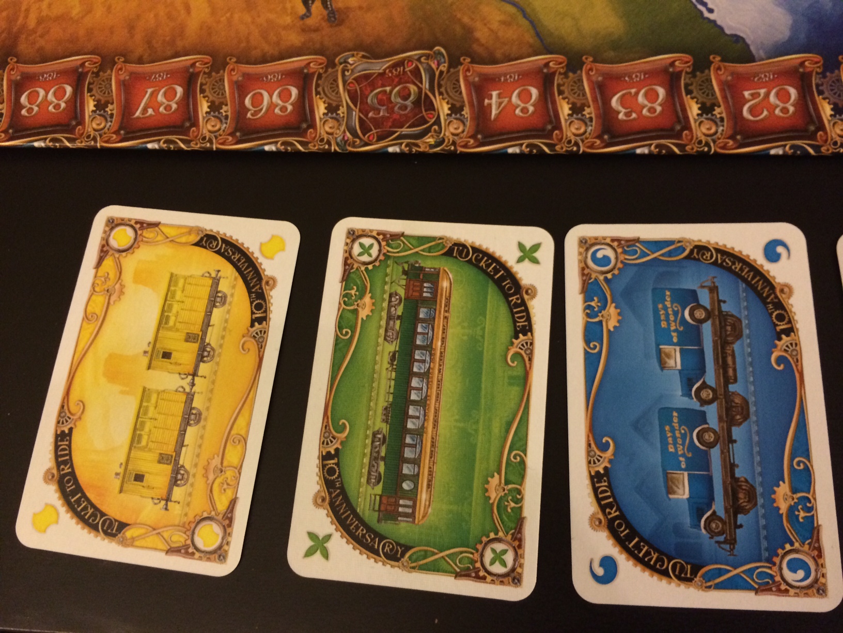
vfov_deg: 46.8
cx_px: 422
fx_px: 731
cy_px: 316
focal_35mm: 30
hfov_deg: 60.0
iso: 320
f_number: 2.2
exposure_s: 1/15
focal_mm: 4.12
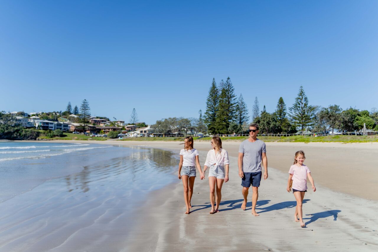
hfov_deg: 57.2
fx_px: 347
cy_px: 126
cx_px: 189
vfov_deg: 40.0
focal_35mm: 33
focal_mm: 33
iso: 100
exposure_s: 1/3200
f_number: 2.8
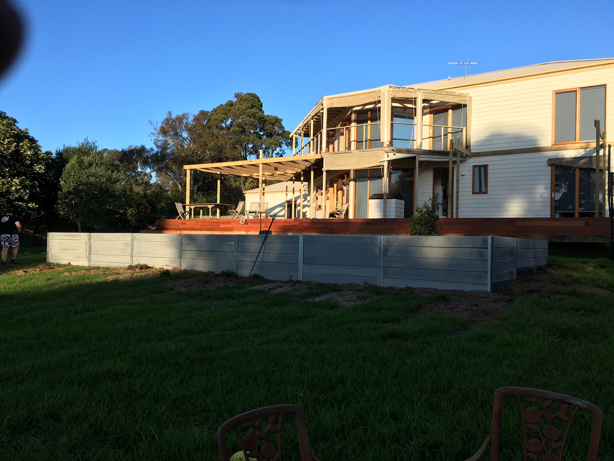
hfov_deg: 61.7
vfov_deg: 48.2
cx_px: 307
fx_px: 514
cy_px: 230
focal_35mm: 29
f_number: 2.2
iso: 25
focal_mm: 4.15
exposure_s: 1/754
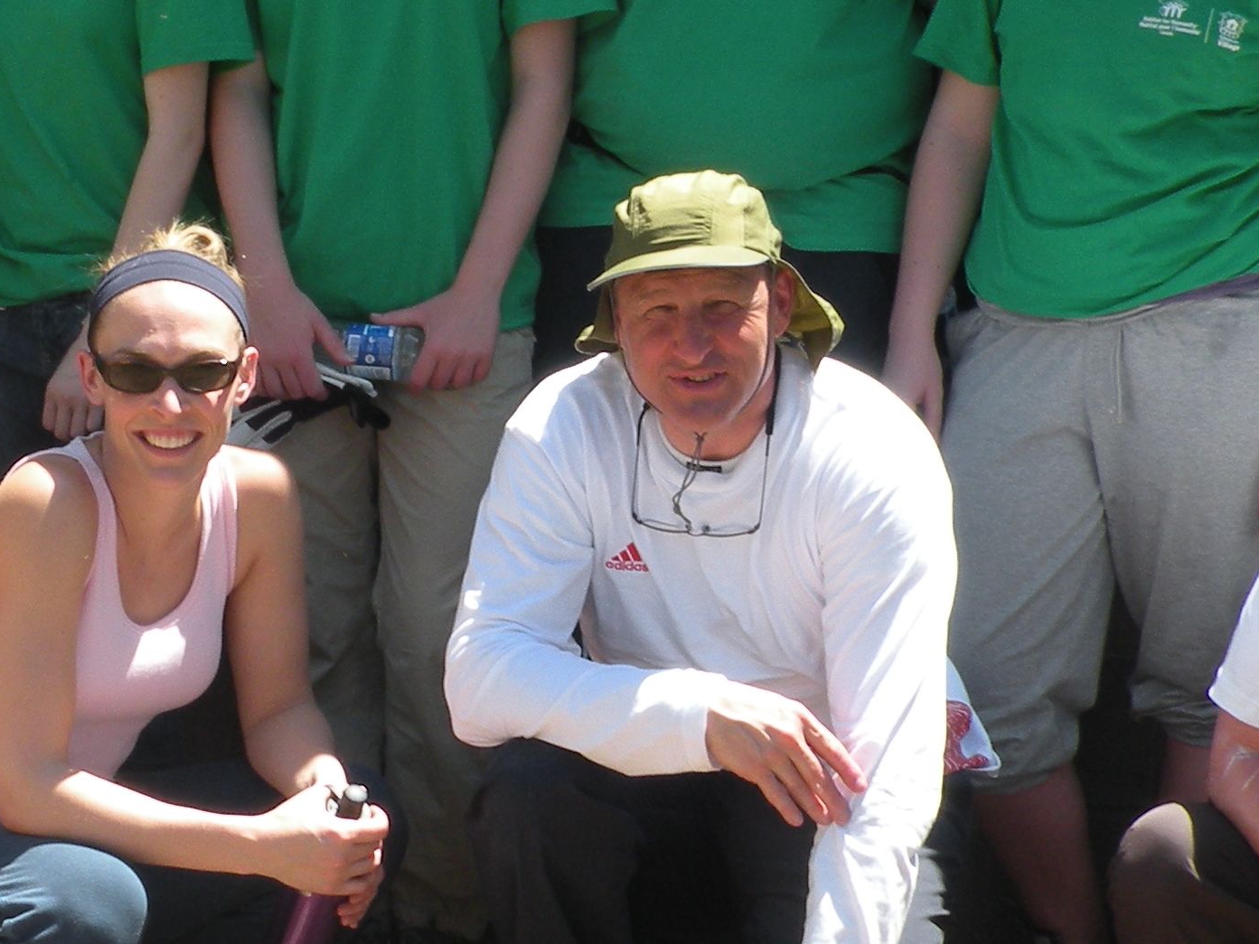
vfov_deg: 13.5
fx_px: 4001
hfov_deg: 17.9
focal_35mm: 110
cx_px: 540
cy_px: 383
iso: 64
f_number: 5
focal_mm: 7.4
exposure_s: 1/134
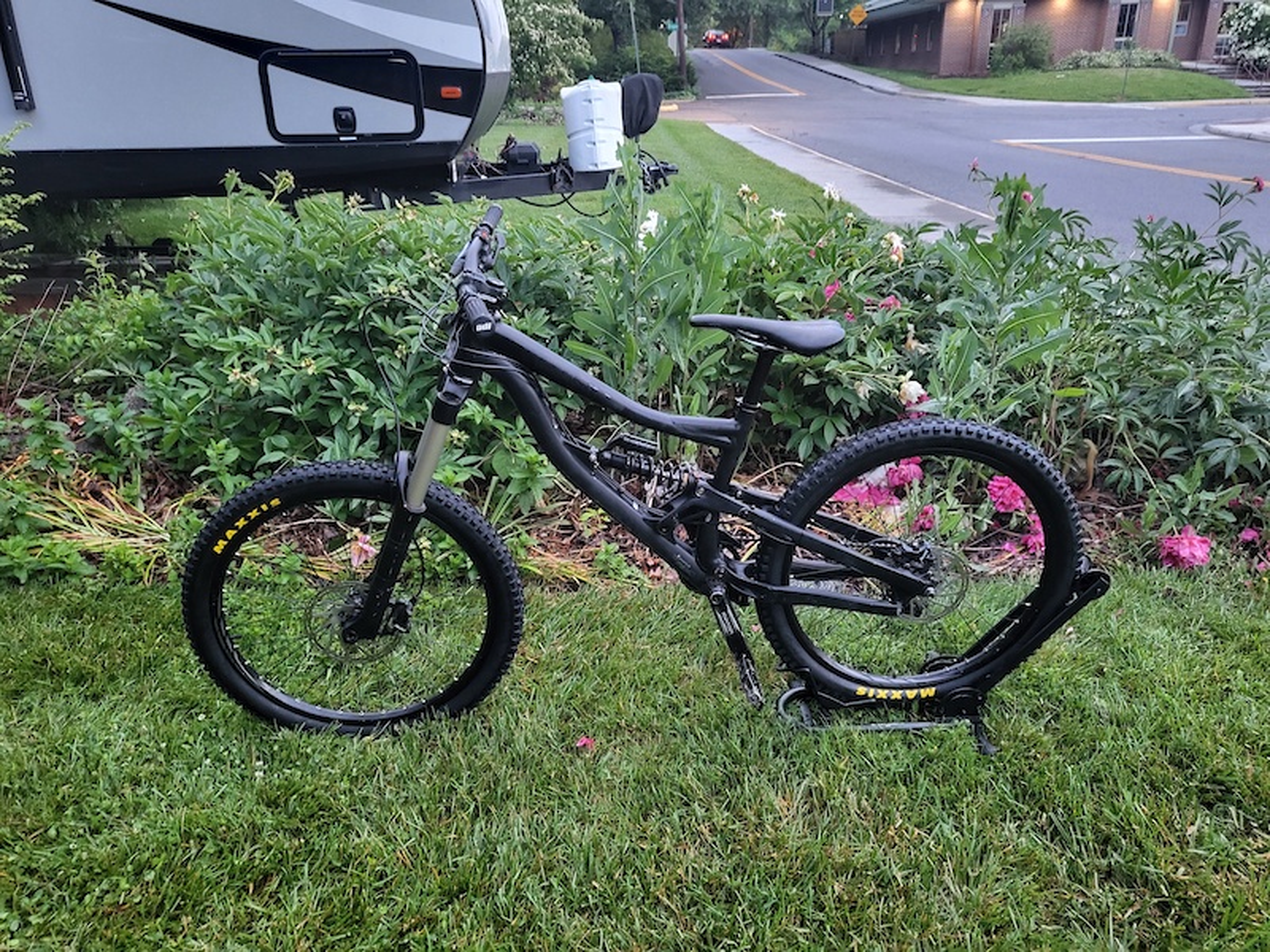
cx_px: 635
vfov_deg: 53.1
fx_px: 954
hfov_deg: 67.3
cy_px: 476
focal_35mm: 26
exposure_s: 1/30
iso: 500
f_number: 1.8
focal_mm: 4.25
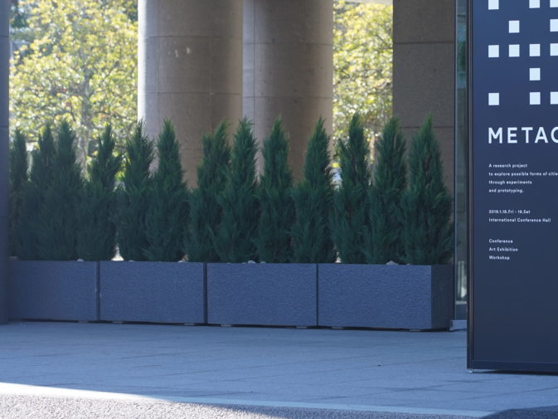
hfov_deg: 10.9
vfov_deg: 8.3
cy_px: 163
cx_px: 464
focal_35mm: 180
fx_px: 2902
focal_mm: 105
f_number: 5.6
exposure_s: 1/125
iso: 200
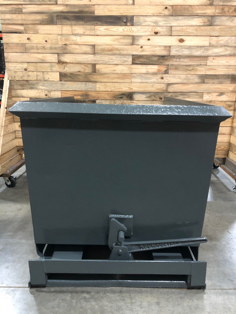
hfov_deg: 49.7
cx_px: 118
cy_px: 157
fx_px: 255
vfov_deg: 63.4
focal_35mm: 28
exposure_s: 1/4
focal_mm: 3.99
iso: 100
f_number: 1.8
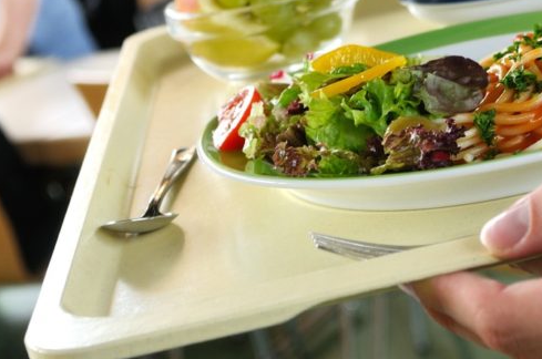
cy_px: 27
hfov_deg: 18.5
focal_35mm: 110
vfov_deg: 12.3
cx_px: 402
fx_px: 1654
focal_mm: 35
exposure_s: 1/40
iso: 200
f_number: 5
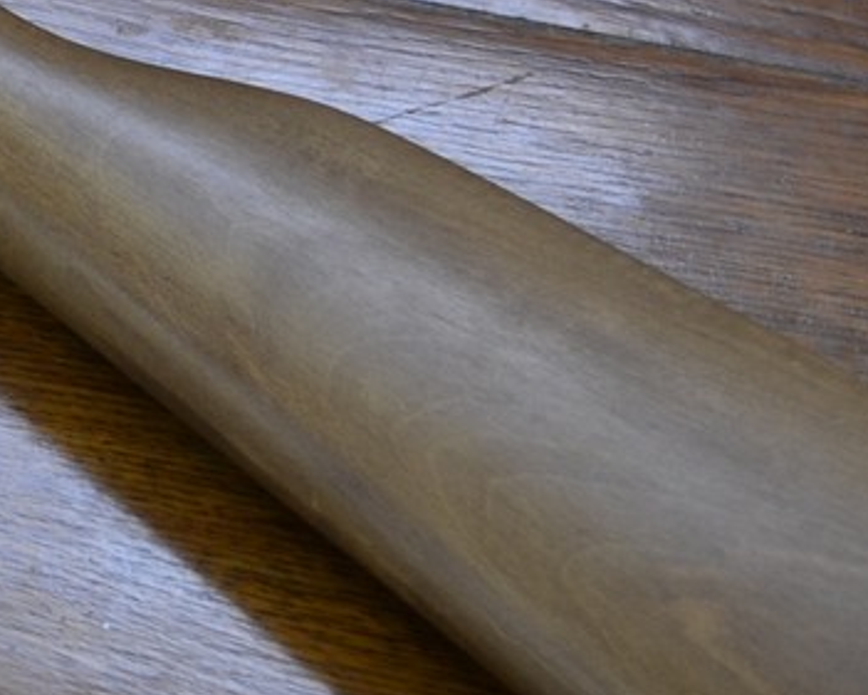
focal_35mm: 141
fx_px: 3623
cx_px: -660
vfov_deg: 10.8
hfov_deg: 12.5
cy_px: -28
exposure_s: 1/80
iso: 400
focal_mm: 22
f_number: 4.5
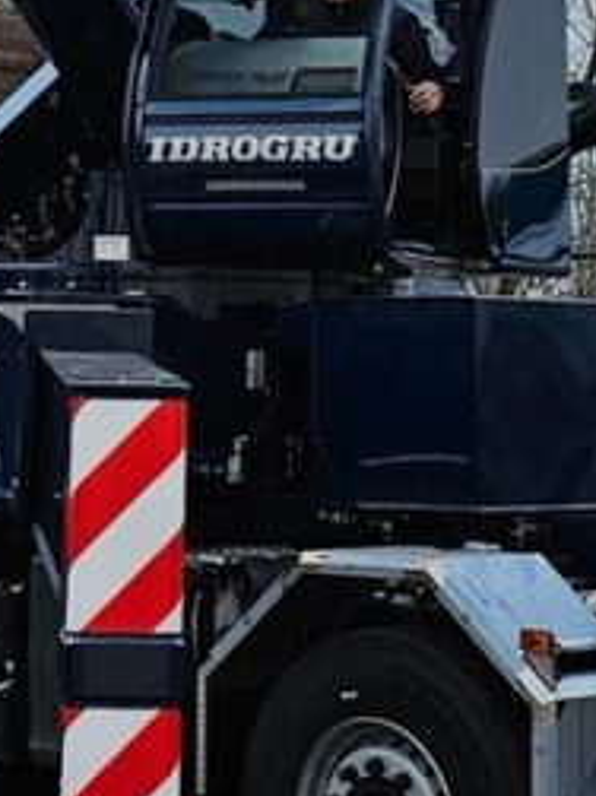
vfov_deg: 13.7
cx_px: 155
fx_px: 3240
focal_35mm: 141
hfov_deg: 10.5
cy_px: -111
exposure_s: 1/180
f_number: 1.7
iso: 20
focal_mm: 6.3
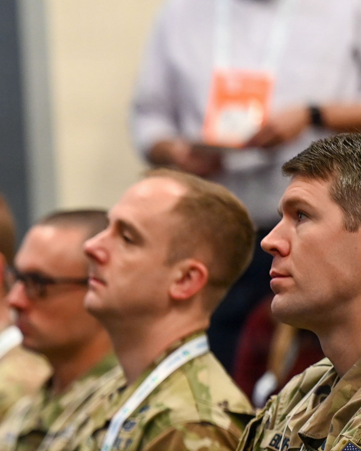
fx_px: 6611
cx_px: -278
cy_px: 390
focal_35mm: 495
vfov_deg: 3.9
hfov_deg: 3.1
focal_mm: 150
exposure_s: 1/250
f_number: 2.8
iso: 2000
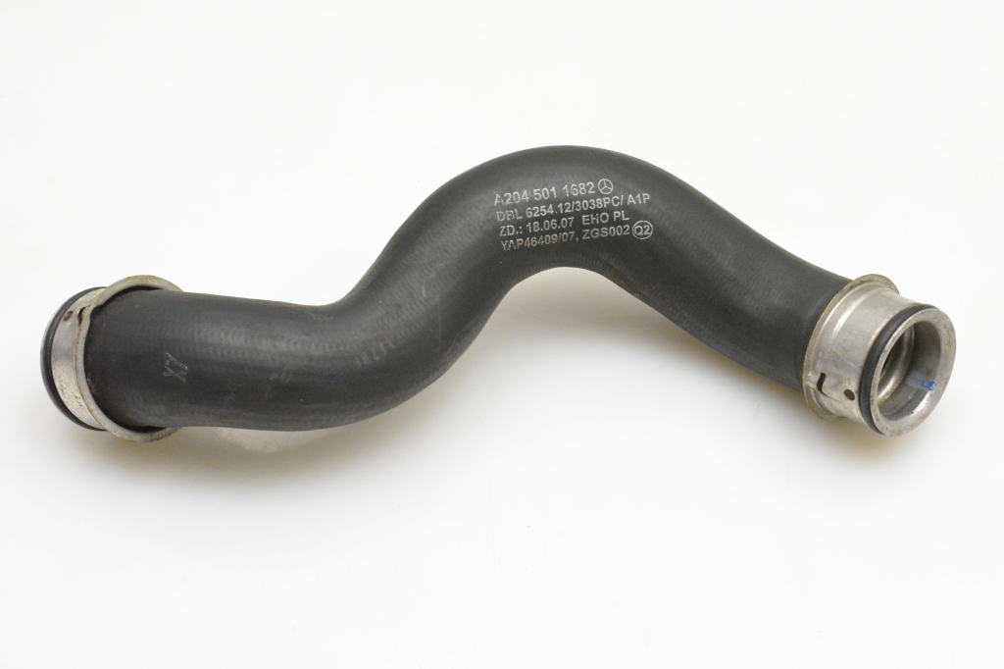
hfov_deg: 28.1
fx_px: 2007
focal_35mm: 72
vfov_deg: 18.9
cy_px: 334
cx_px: 502
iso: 6400
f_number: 10
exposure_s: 1/400
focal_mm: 48
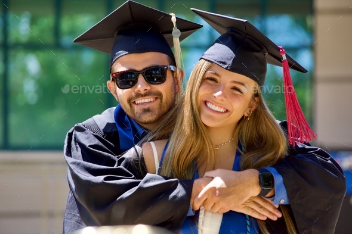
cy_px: 117
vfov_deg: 6.1
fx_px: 2199
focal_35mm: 225
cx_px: 176
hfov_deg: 9.2
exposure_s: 1/250
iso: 200
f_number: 5
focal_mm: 150
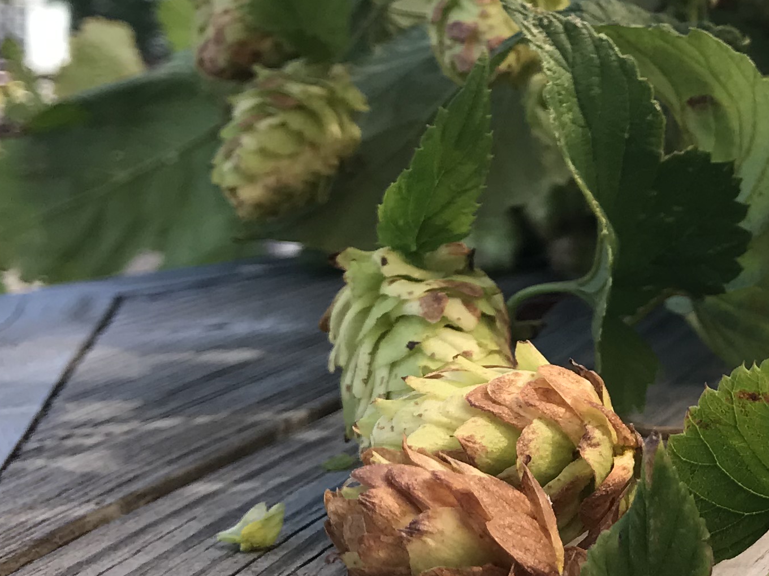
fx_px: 1844
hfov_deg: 21.6
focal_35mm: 83
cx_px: 951
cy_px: 206
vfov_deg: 17.7
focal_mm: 3.99
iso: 20
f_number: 1.8
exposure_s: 1/377
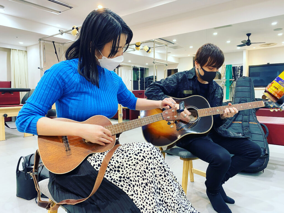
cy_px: 106
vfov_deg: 53.1
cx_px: 142
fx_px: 213
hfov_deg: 67.3
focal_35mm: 26
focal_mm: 4.25
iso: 200
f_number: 1.8
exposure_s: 1/50
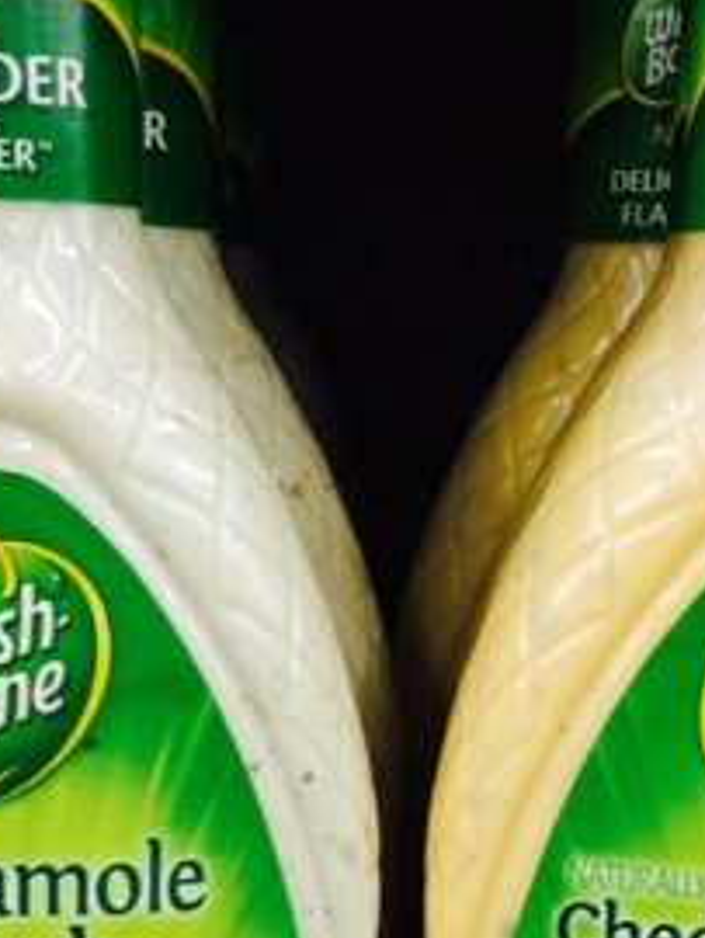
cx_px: 392
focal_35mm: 71
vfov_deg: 26.5
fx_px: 1925
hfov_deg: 20.7
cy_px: 827
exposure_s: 1/30
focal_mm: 4.12
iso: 80
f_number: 2.2
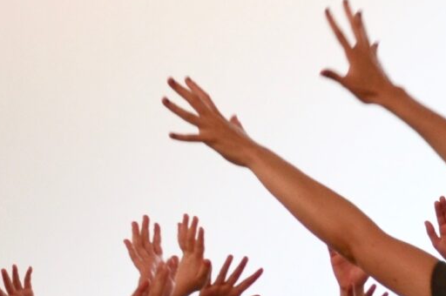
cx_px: 229
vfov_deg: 7.3
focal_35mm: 188
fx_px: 2320
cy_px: 343
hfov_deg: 11.0
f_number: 4
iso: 200
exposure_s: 1/200
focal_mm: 25
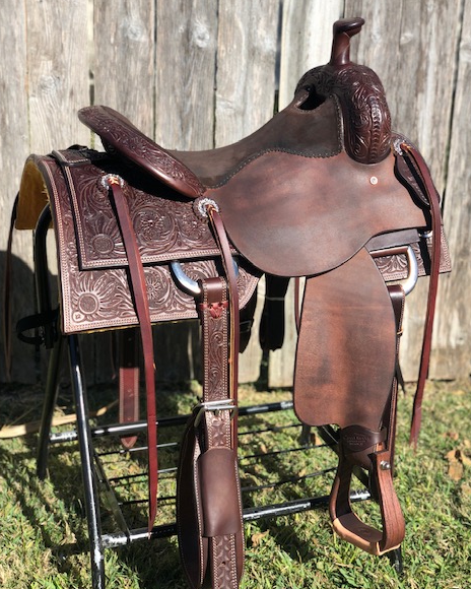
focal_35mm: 56
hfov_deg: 27.1
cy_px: 303
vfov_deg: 33.6
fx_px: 976
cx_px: 241
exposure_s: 1/631
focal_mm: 6
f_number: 2.4
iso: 16
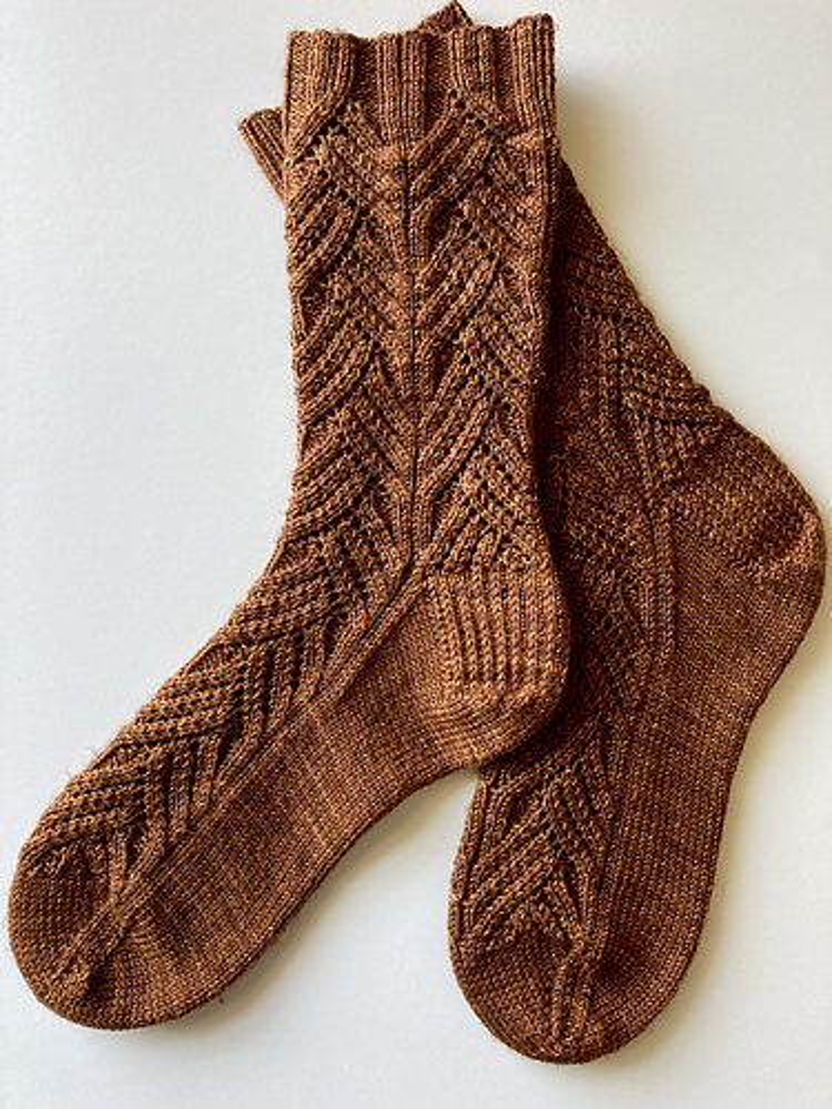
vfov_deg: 63.4
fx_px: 897
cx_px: 416
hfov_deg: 49.7
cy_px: 554
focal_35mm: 28
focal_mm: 3.99
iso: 160
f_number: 1.8
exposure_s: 1/60
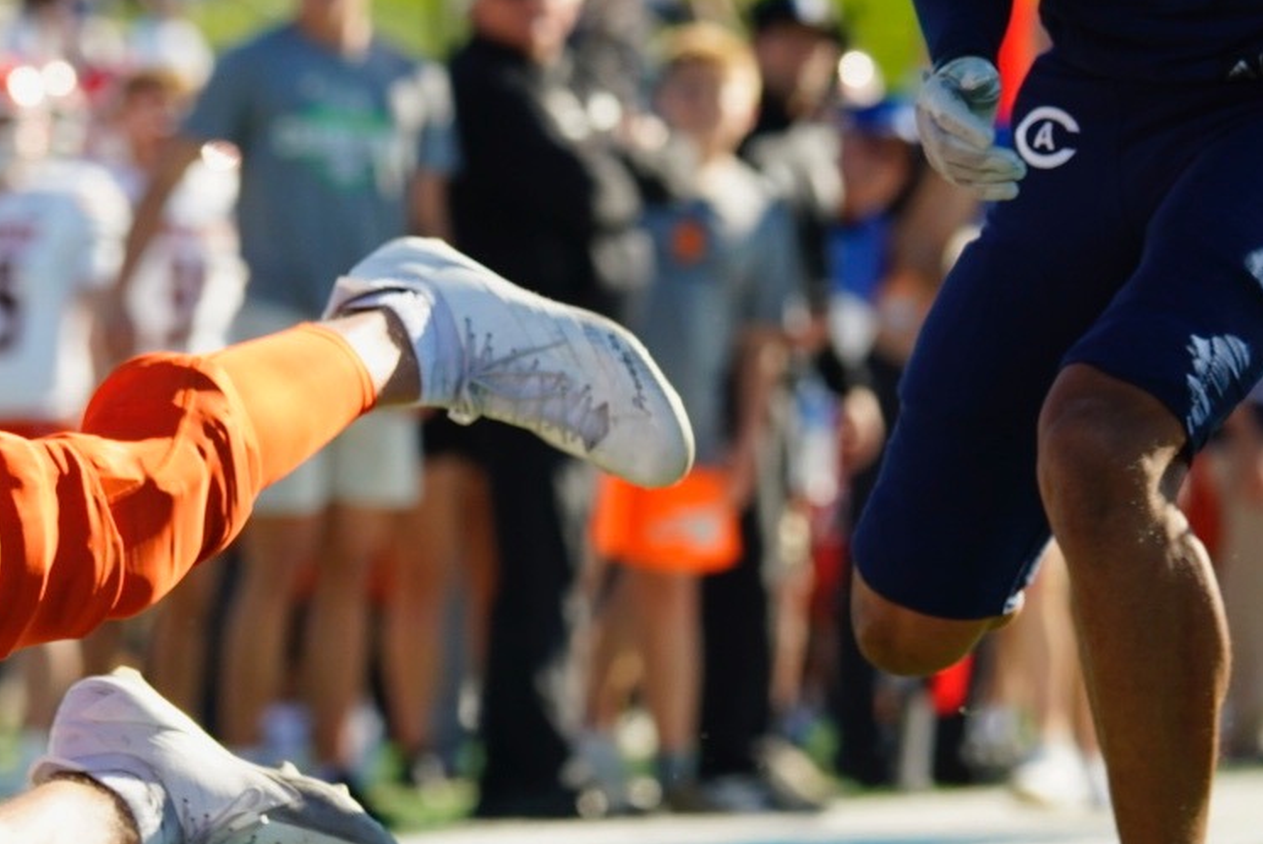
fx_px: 15935
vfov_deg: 3.0
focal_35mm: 454
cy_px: 149
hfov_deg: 4.5
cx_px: -83
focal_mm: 209.9
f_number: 5.6
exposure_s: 1/1250
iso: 640
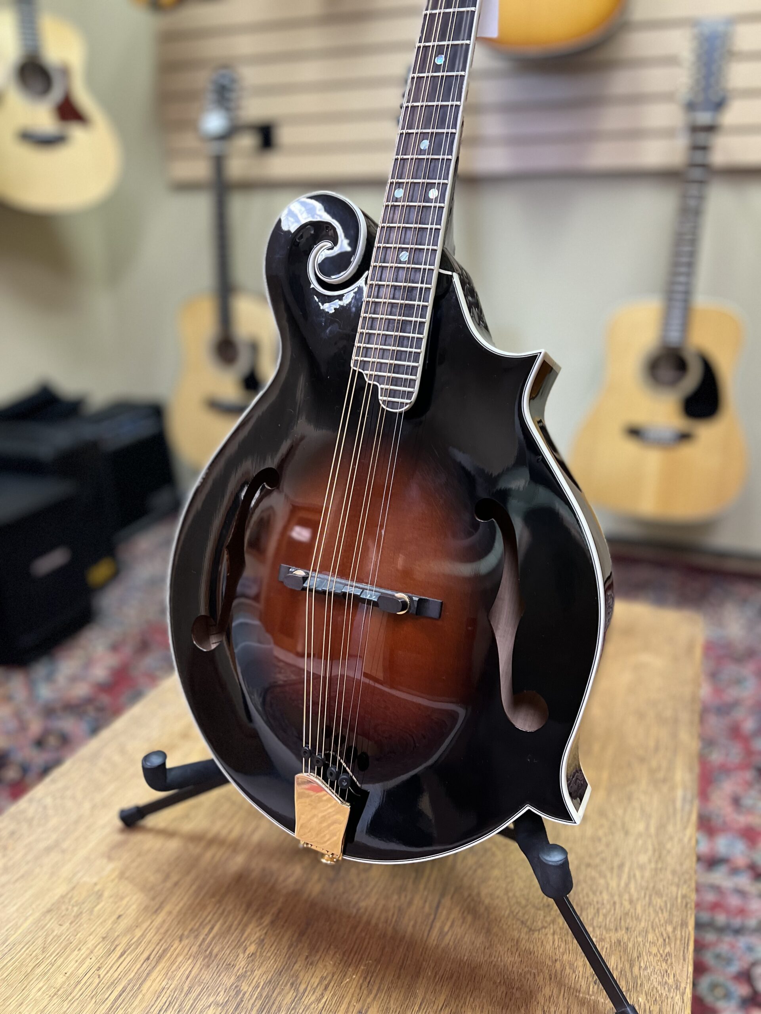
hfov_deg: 53.1
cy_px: 507
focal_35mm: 26
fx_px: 762
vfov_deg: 67.3
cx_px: 380
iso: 400
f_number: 1.5
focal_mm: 5.7
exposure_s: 1/60
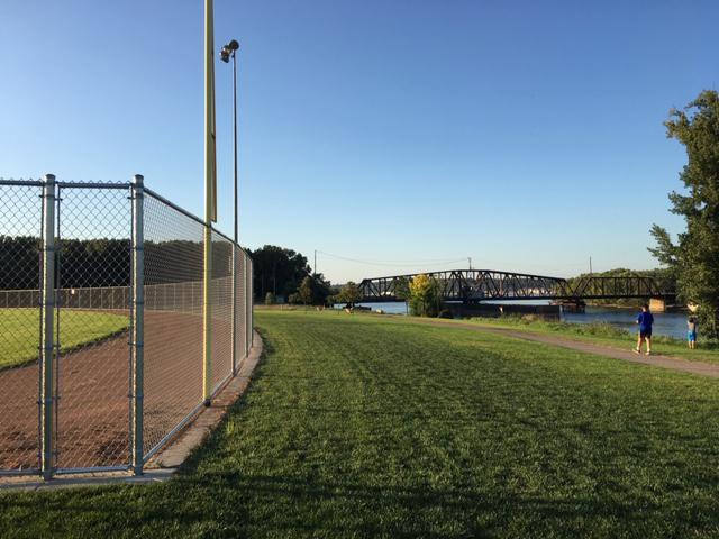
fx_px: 602
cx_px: 360
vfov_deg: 48.2
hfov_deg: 61.7
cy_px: 270
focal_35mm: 29
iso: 25
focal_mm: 4.15
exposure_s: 1/777
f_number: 2.2
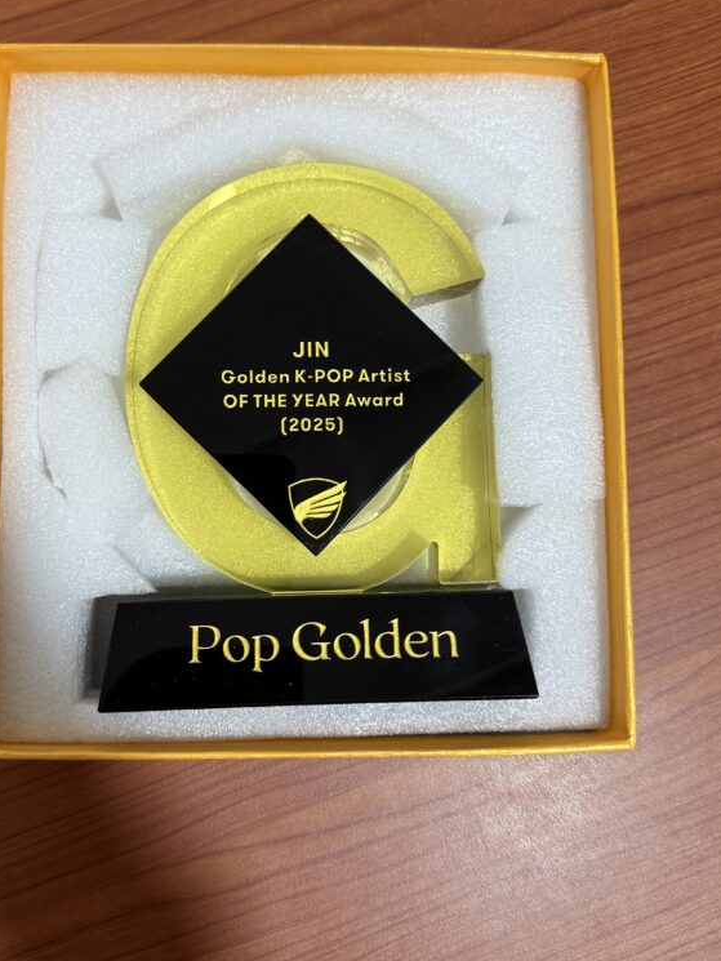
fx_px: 916
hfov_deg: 42.8
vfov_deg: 55.3
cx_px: 306
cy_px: 445
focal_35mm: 33
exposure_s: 1/50
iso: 250
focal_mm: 6.76
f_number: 1.78
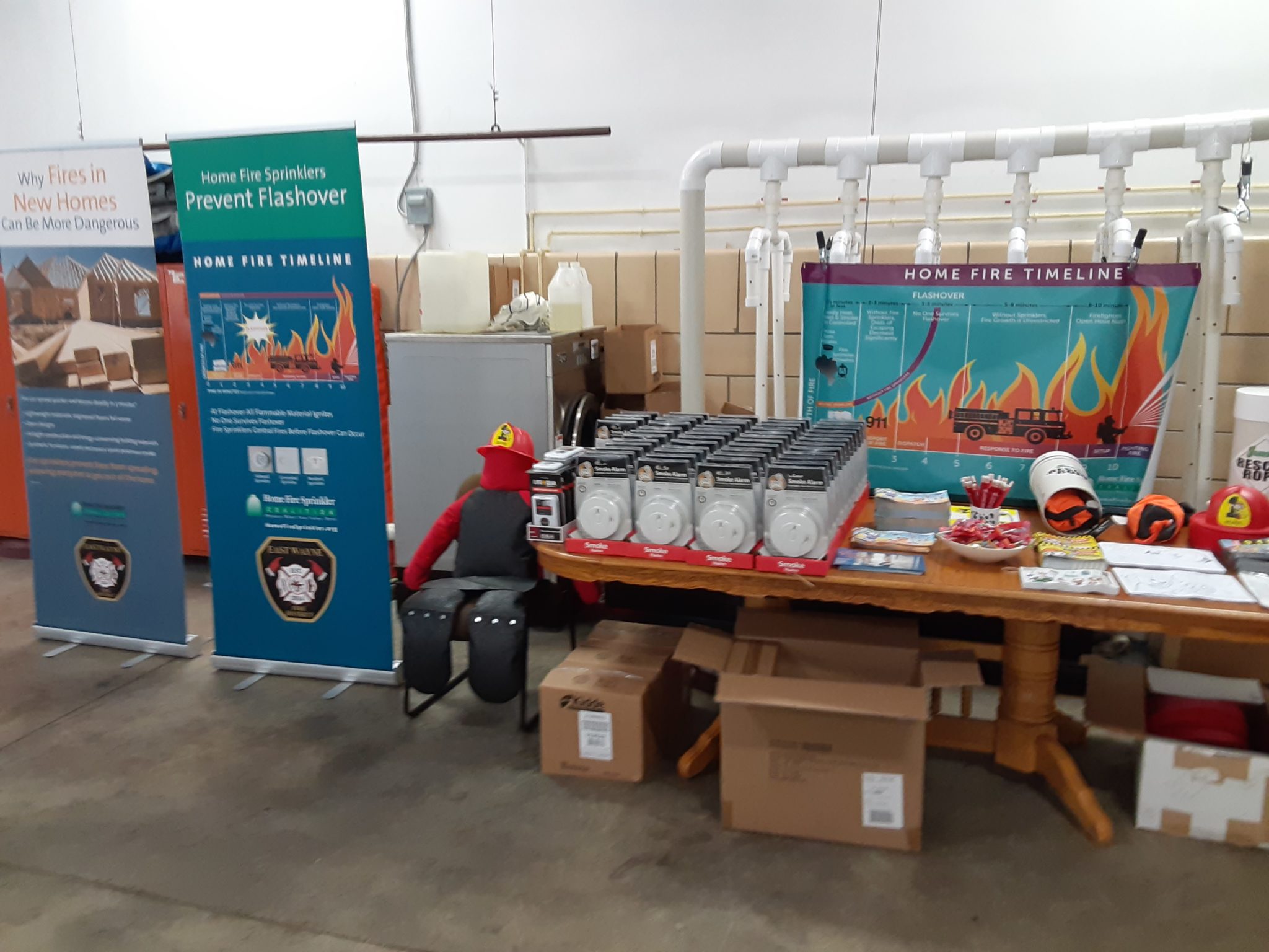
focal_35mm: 27
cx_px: 634
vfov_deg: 51.4
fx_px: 990
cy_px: 476
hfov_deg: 65.3
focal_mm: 2.91
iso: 160
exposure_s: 1/60
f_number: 1.9
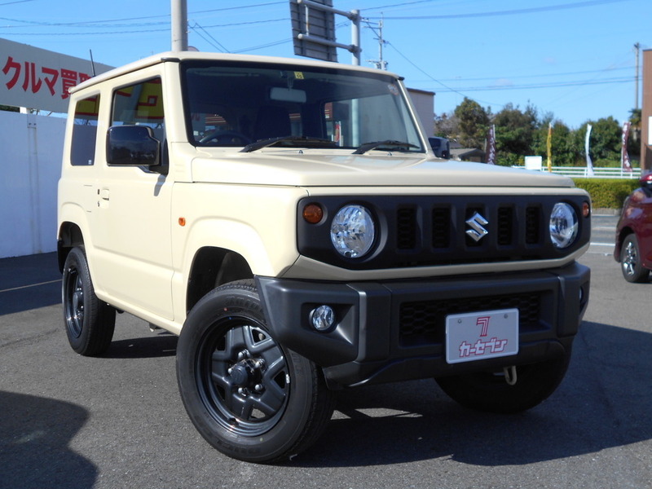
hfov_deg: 42.9
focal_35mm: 44
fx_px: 829
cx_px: 326
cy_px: 244
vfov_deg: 32.9
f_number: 4.2
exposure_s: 1/640
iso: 80
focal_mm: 7.7
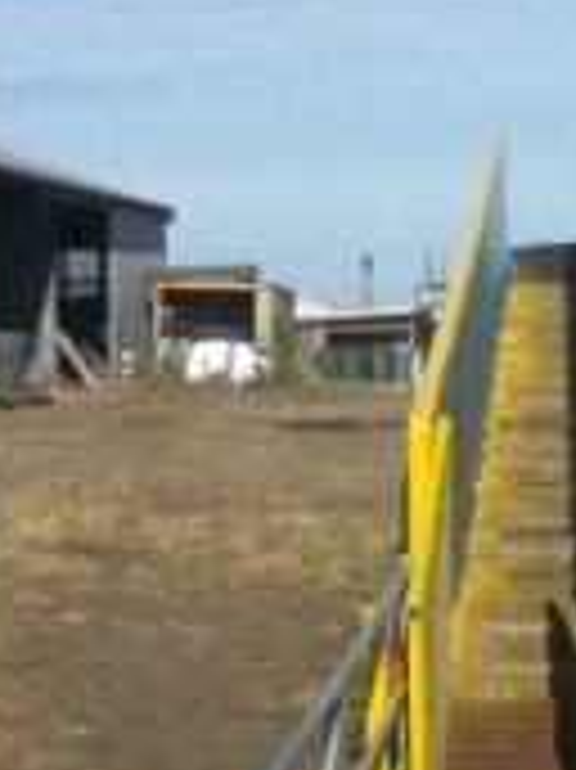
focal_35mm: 84
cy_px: 374
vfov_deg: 23.3
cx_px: 518
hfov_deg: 17.3
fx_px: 1866
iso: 80
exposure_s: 1/250
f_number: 8.8
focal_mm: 5.7
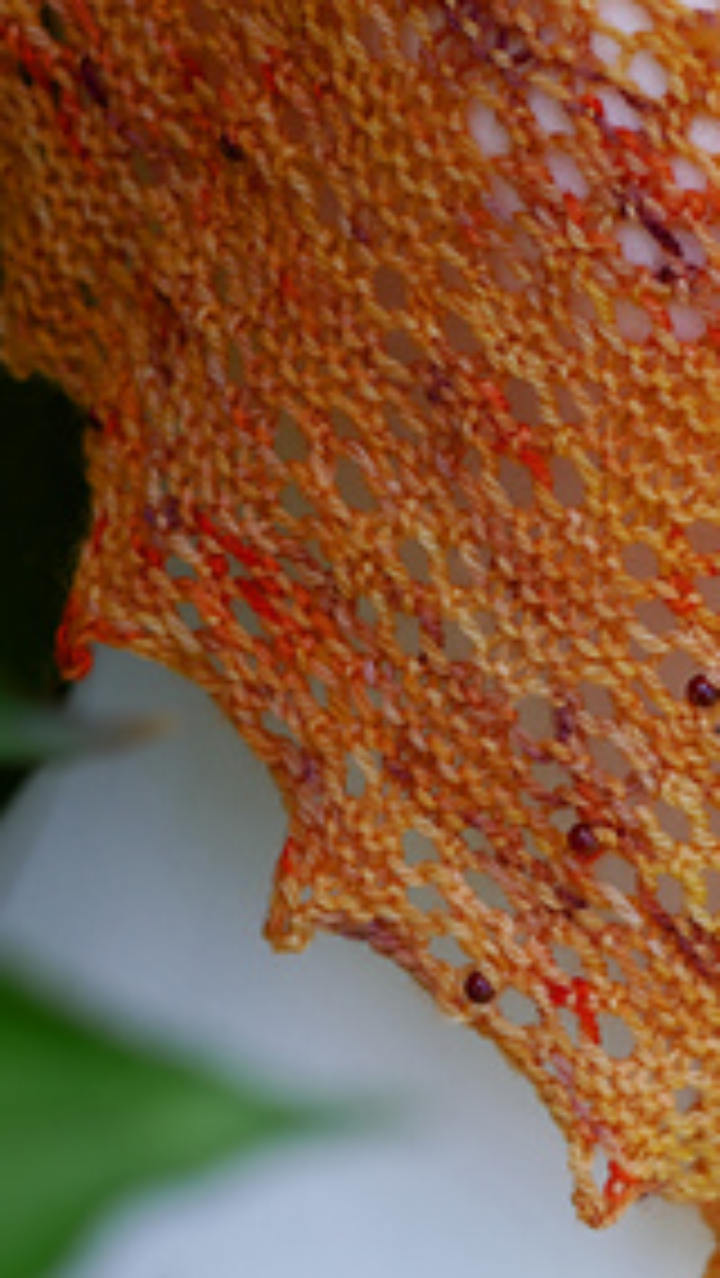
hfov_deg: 12.5
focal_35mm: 96
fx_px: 3254
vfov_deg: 22.2
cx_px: 644
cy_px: 709
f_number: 3.2
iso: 200
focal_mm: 25
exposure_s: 1/400
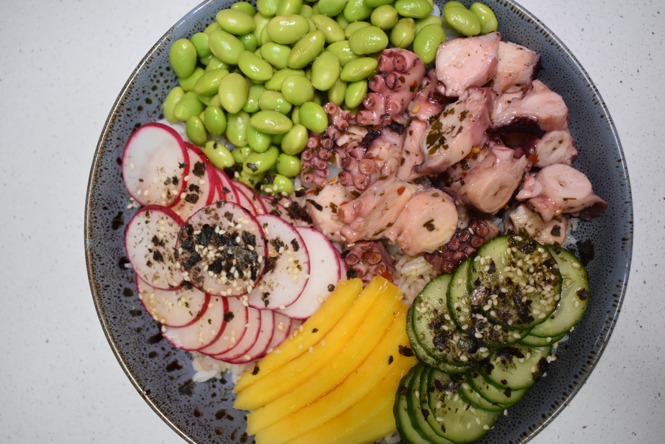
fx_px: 582
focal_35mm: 32
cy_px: 222
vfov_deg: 41.7
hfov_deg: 59.5
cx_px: 332
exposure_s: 1/125
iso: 1250
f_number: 4
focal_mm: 21
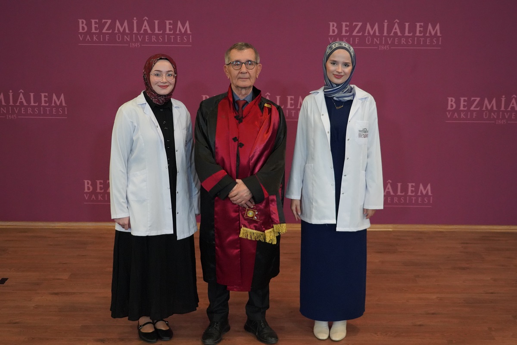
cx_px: 258
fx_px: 761
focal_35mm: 53
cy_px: 172
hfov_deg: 37.5
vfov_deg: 25.5
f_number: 4.5
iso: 10000
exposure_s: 1/160
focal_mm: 53
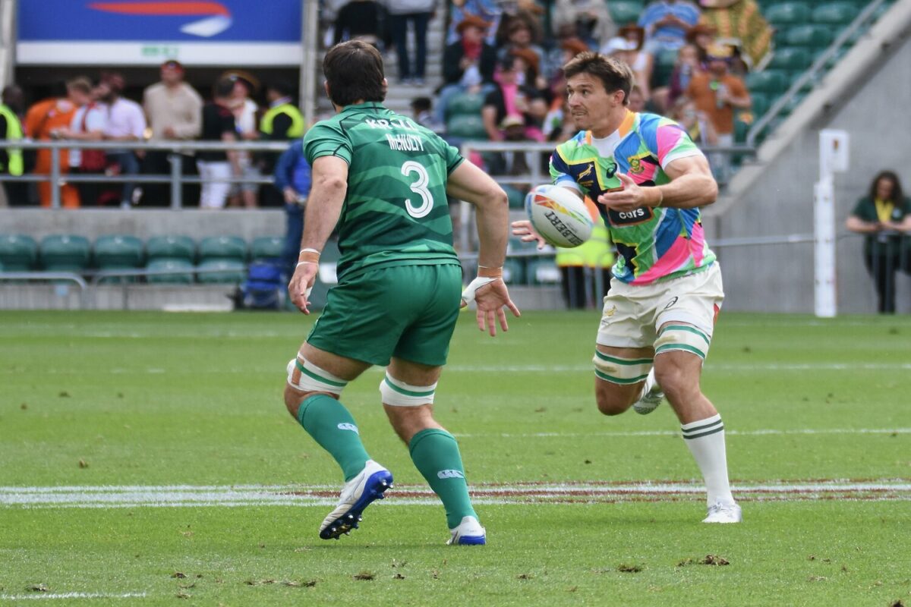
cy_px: 304
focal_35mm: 330
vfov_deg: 4.2
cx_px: 456
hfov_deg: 6.2
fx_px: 8350
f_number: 5.6
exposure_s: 1/1250
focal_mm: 220
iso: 1000
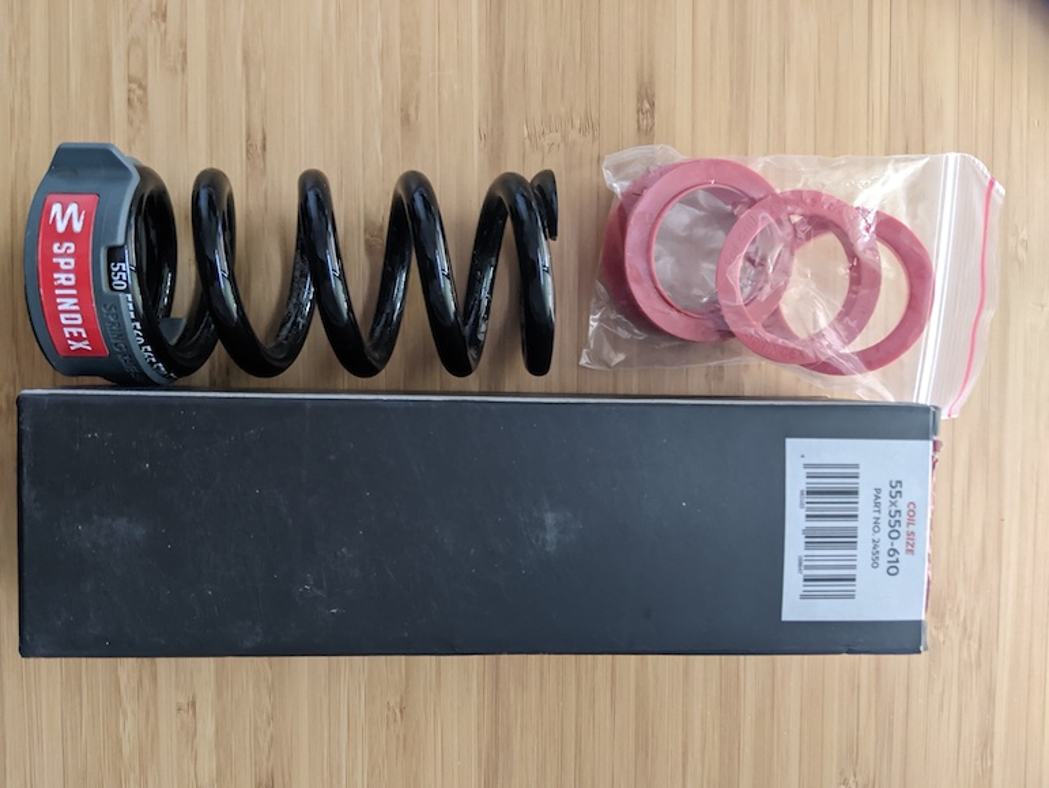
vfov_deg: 49.8
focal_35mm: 28
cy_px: 401
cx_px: 514
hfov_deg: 63.4
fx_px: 849
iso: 517
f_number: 1.8
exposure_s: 1/40
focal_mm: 4.44
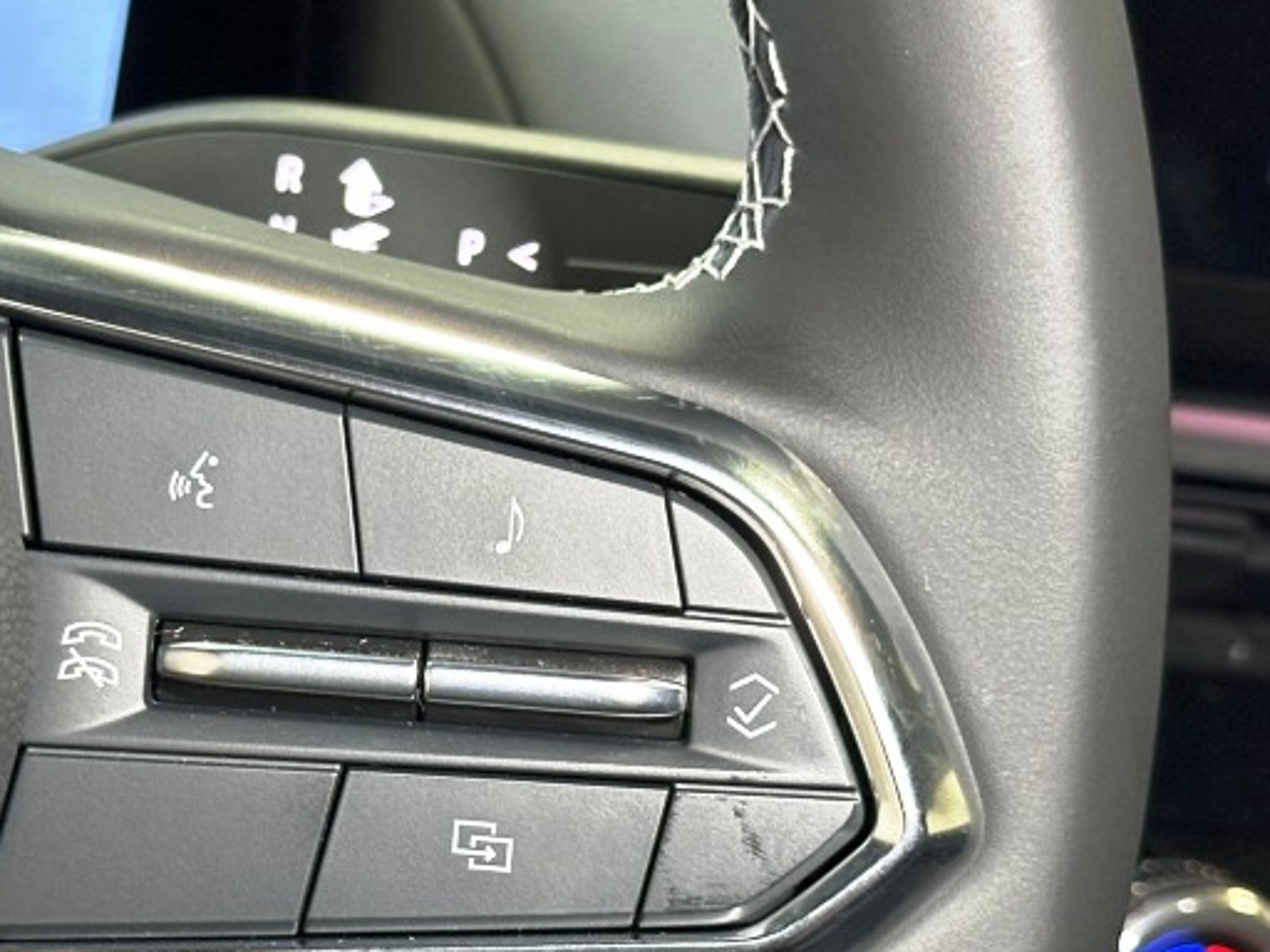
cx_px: 414
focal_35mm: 96
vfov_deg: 15.4
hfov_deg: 20.4
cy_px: 620
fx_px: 3522
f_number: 1.78
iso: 500
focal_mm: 6.86
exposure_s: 1/40
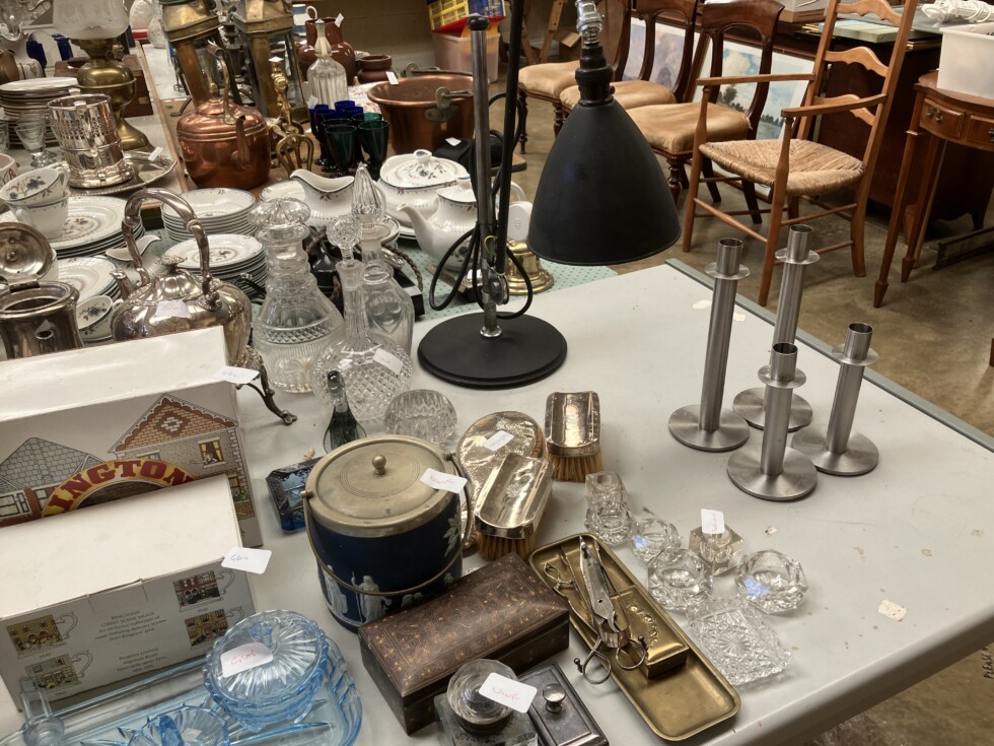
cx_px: 497
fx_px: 804
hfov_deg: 63.4
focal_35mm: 28
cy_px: 373
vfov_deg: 49.7
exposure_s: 1/121
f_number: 1.8
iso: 32
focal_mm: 3.99
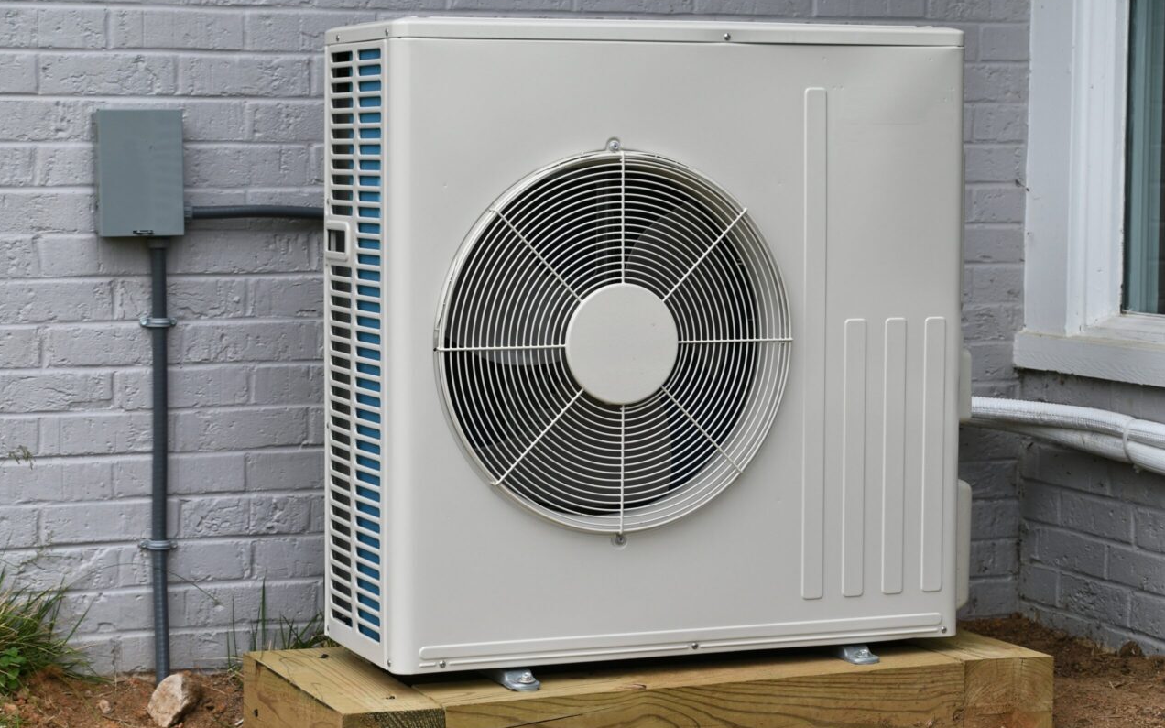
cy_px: 364
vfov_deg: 16.3
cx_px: 580
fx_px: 2540
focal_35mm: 80
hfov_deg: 25.8
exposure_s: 1/160
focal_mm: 52
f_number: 6.3
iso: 250
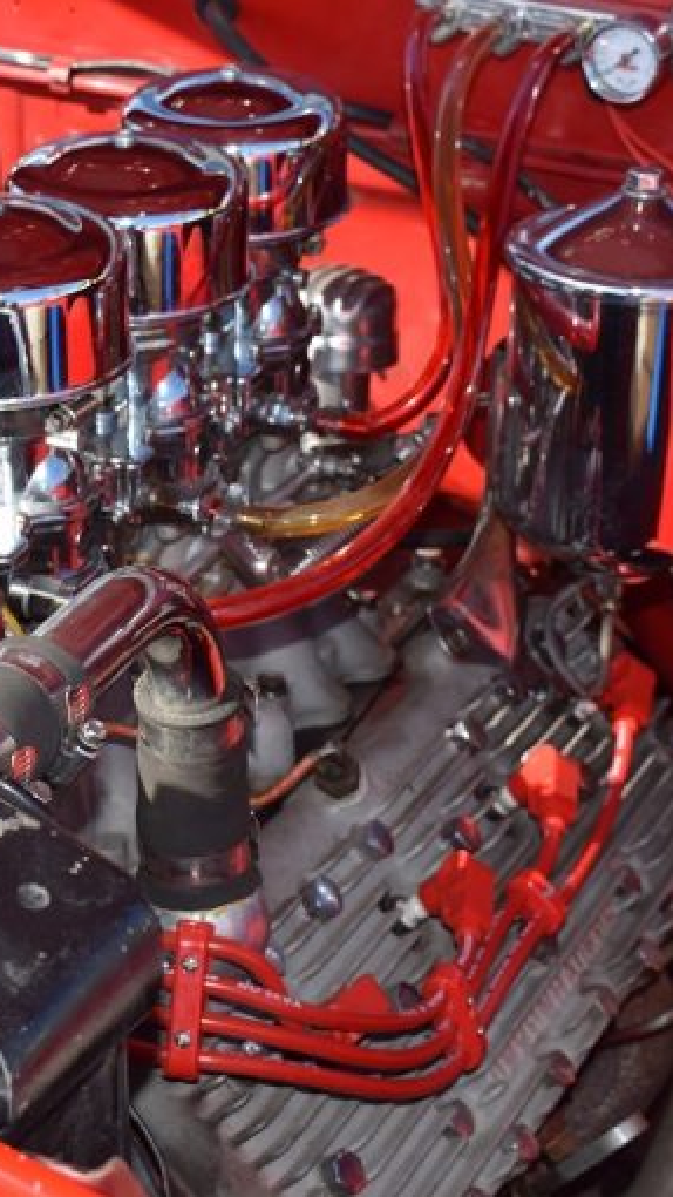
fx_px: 2854
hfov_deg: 13.4
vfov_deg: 23.7
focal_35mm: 90
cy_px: 598
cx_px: 190
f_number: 8
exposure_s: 1/200
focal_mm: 38
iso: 100
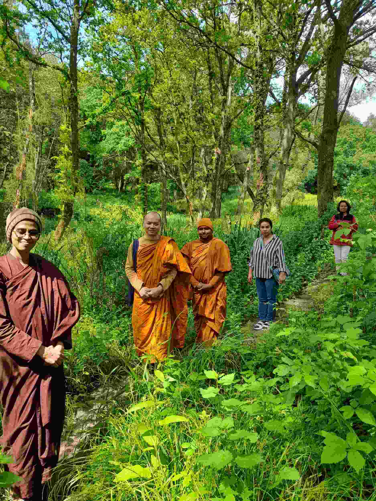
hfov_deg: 54.9
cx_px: 188
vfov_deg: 69.4
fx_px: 362
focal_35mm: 25
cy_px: 250
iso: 20
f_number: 2
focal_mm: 4.6
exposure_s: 1/161
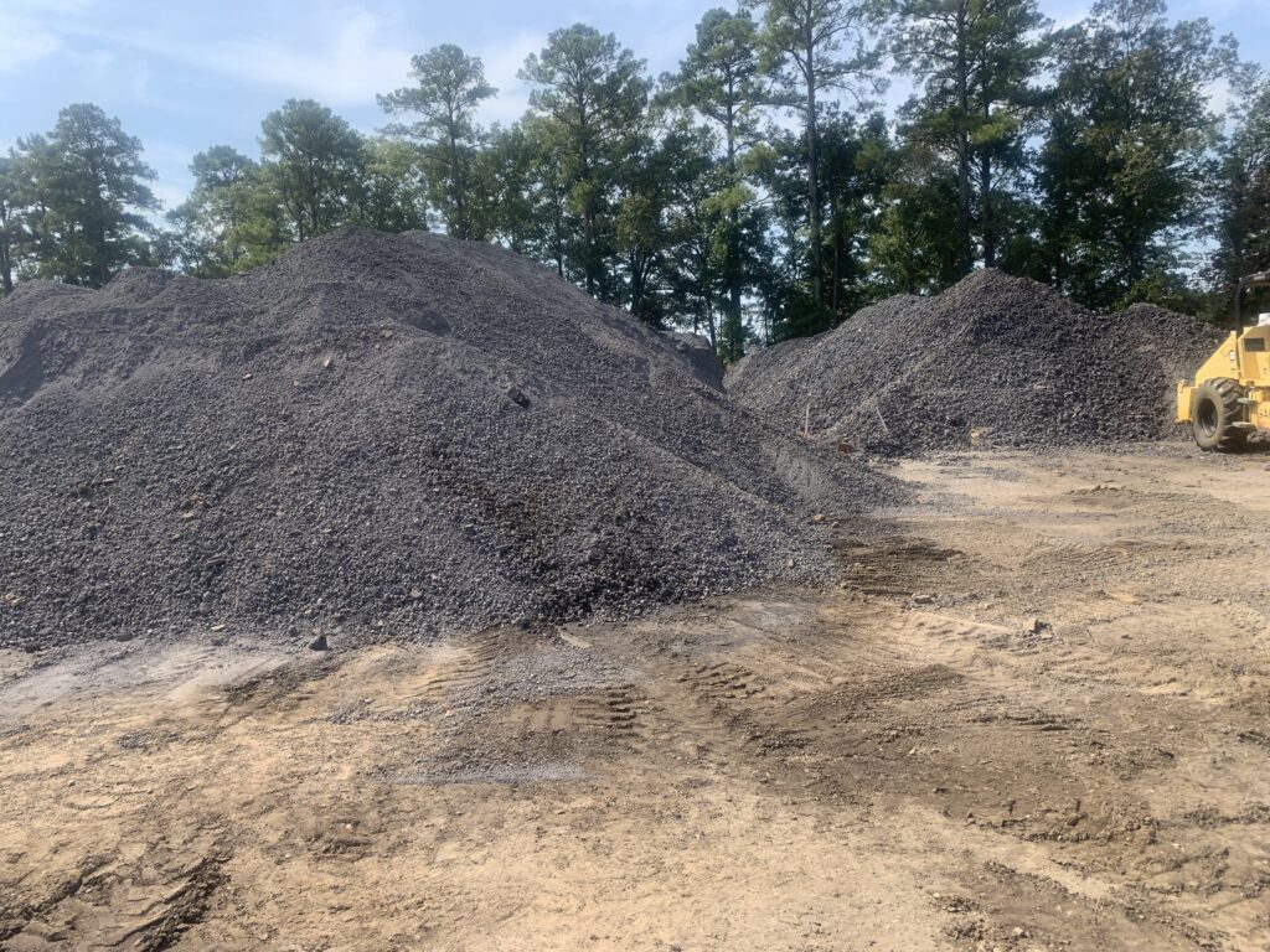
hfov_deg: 67.3
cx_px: 635
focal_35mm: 26
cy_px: 476
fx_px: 954
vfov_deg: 53.1
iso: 25
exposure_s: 1/1266
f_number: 1.8
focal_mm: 4.25
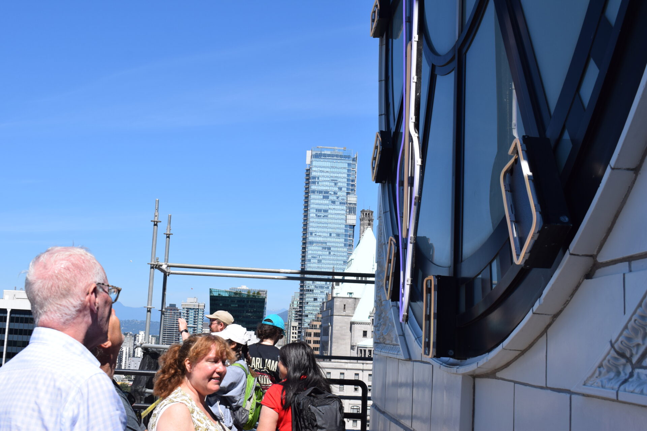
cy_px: 216
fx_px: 782
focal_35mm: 44
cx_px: 324
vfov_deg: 30.8
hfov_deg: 45.0
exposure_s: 1/500
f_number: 11
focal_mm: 29
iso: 200
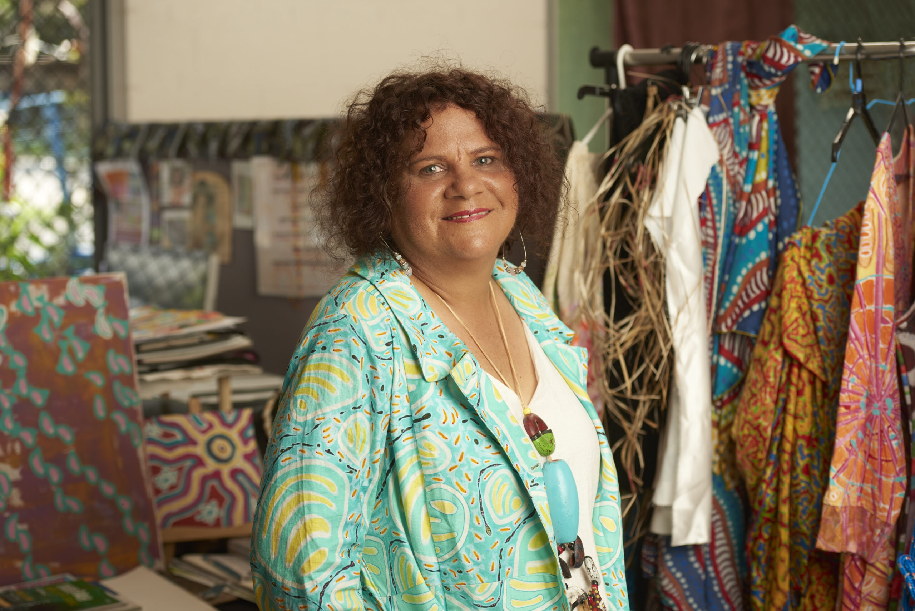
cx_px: 458
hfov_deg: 28.8
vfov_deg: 19.5
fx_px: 1780
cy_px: 306
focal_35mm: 70
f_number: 3.5
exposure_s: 1/320
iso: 320
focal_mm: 70
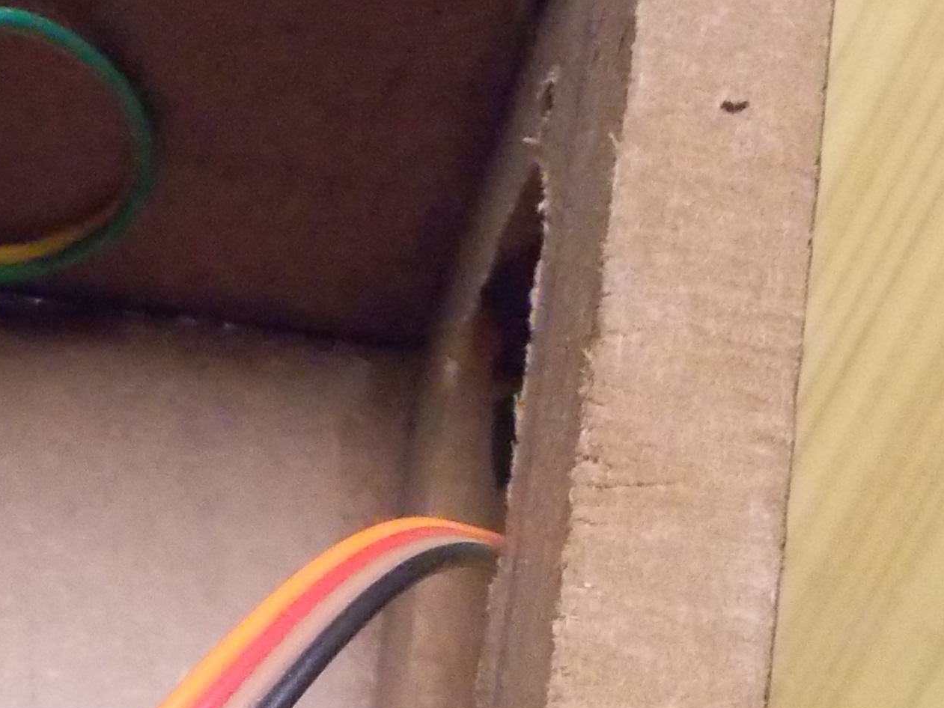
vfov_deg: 14.9
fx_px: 2591
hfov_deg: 19.9
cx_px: -43
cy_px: 897
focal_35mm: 95
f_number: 3.2
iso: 800
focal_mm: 4.6
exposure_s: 1/80
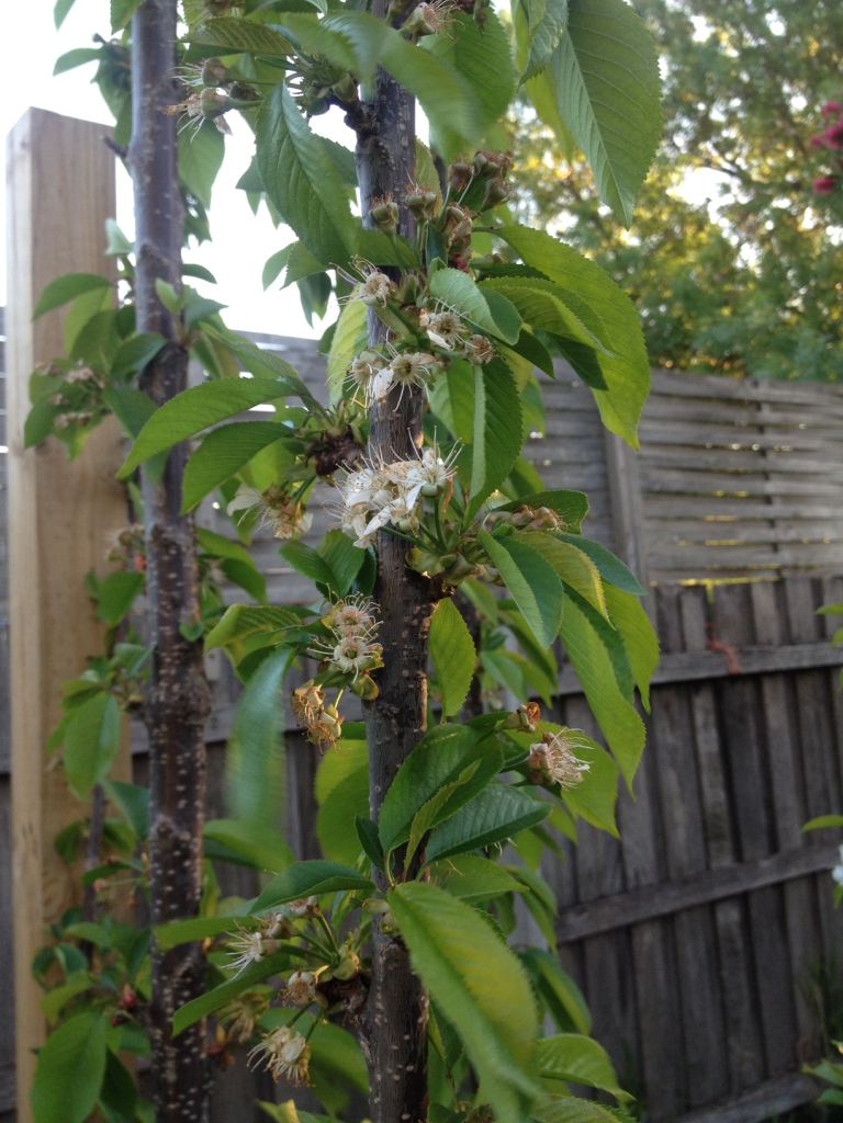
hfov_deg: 40.7
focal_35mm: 35
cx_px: 422
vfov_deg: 52.6
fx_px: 1136
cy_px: 562
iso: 50
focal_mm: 4.28
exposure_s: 1/60
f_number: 2.4
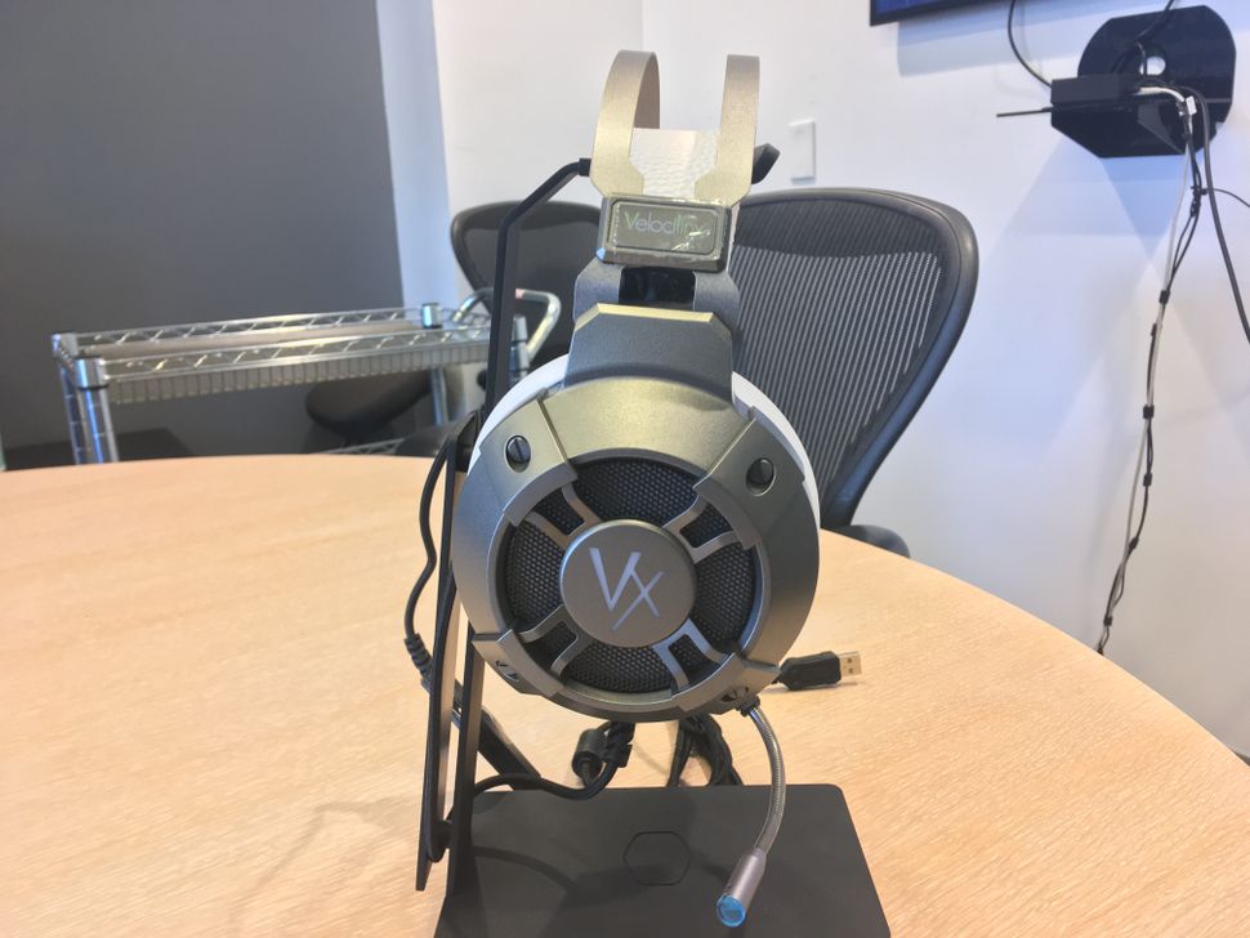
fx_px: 1047
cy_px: 469
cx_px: 625
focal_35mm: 29
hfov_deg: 61.6
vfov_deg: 48.2
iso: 64
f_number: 2.2
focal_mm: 4.15
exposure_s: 1/30
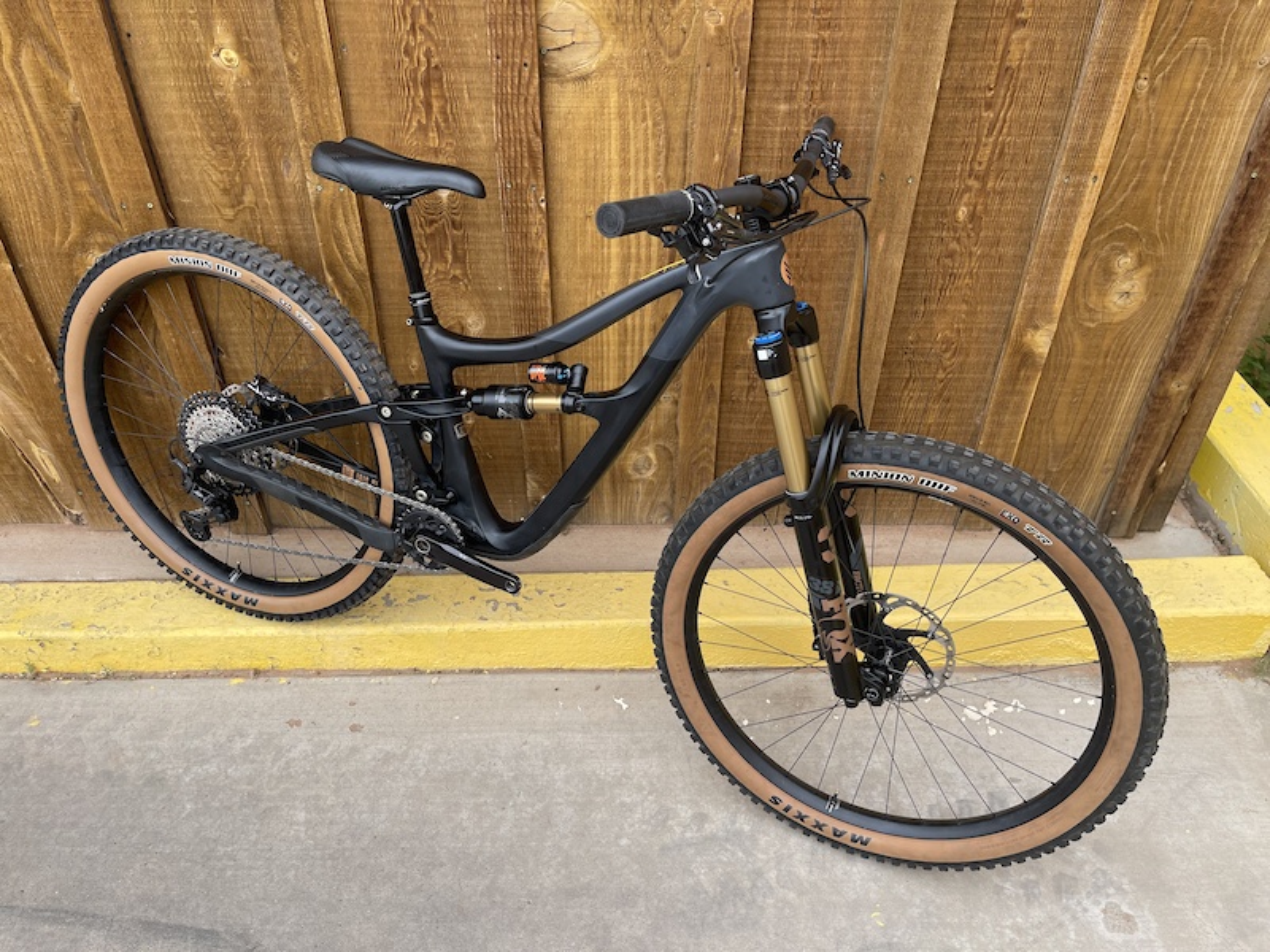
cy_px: 476
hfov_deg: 69.4
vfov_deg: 54.9
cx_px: 635
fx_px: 917
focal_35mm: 25
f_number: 1.6
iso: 32
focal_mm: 5.1
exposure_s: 1/807
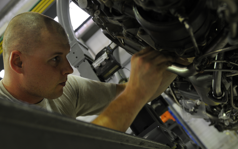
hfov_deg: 49.3
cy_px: 76
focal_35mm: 40
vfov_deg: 32.0
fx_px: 259
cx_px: 114
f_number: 2.8
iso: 320
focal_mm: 24
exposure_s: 1/40
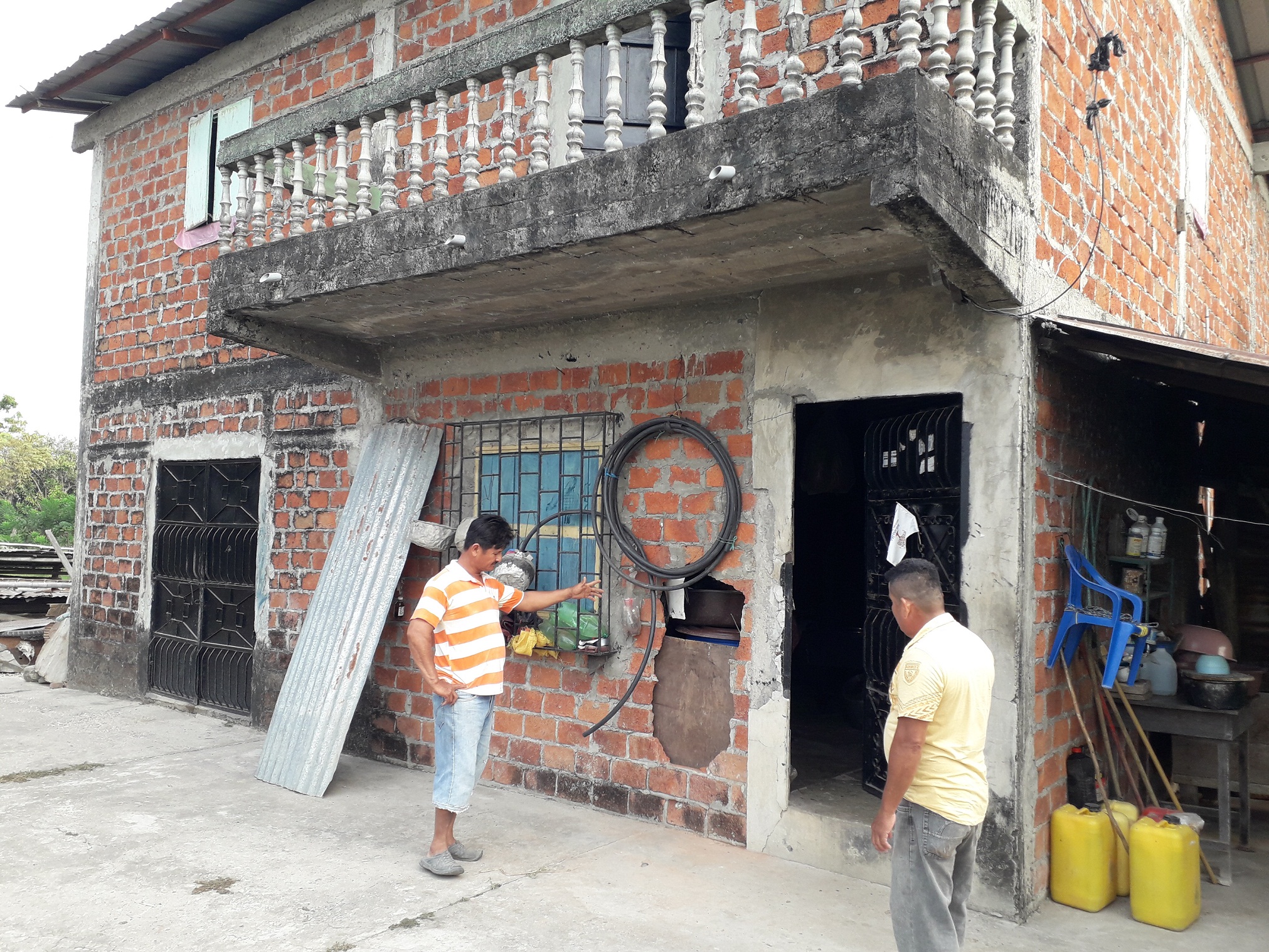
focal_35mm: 27
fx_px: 990
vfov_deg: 51.4
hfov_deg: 65.3
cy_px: 476
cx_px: 634
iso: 40
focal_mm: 3.6
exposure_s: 1/237
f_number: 1.9
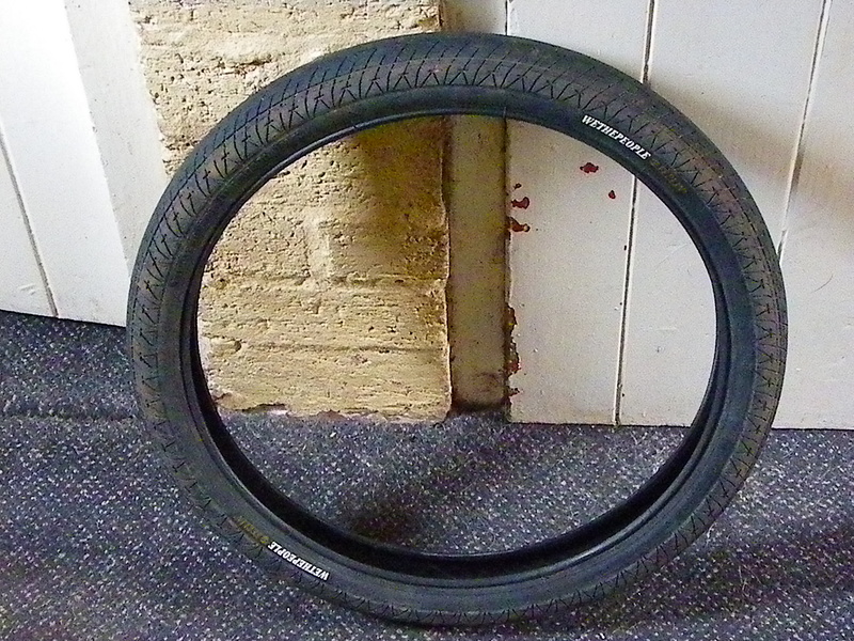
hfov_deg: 27.0
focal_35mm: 72
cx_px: 427
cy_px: 320
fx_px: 1776
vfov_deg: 20.4
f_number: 3.5
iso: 5000
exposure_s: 1/125
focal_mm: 12.7
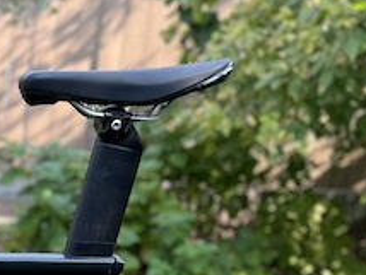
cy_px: 477
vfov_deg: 13.8
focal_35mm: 97
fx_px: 1027
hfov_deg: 18.8
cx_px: -104
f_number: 1.5
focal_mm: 5.7
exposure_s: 1/330
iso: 50
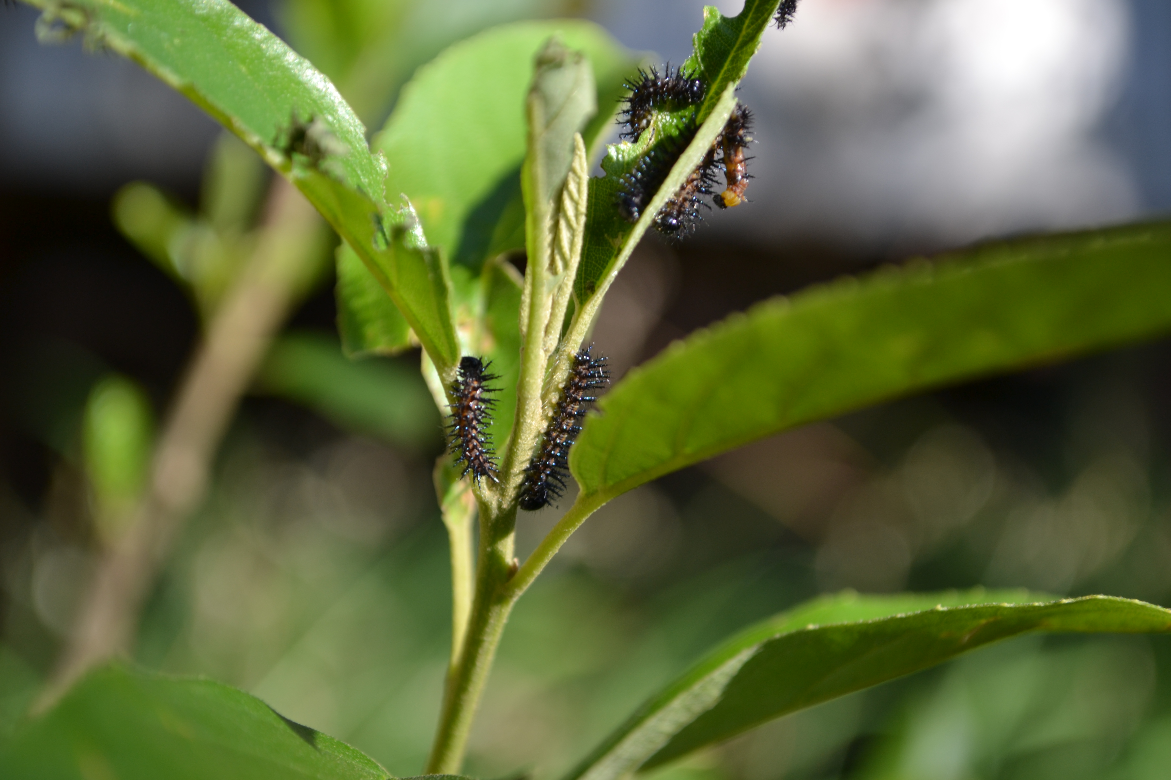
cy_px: 390
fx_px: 2683
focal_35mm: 82
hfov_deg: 24.6
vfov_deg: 16.6
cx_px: 586
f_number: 5.6
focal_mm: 55
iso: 110
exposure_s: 1/125
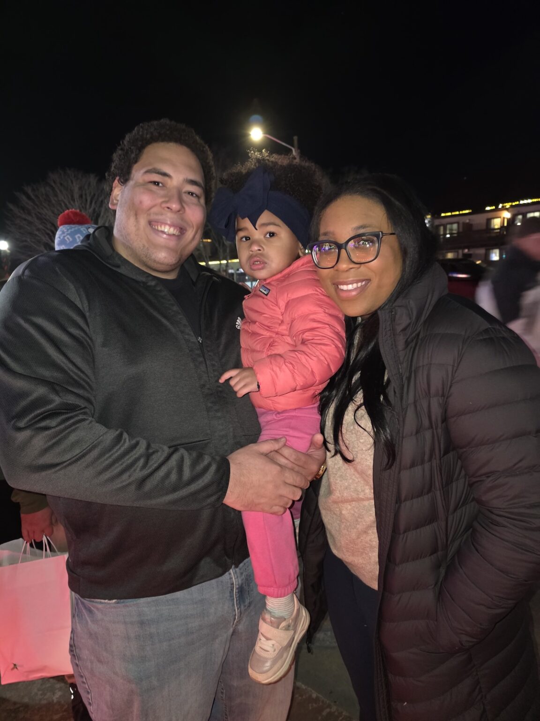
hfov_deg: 58.9
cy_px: 360
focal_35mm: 23
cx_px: 270
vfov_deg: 73.9
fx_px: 478
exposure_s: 1/11.9
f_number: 1.7
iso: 4000
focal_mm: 6.3
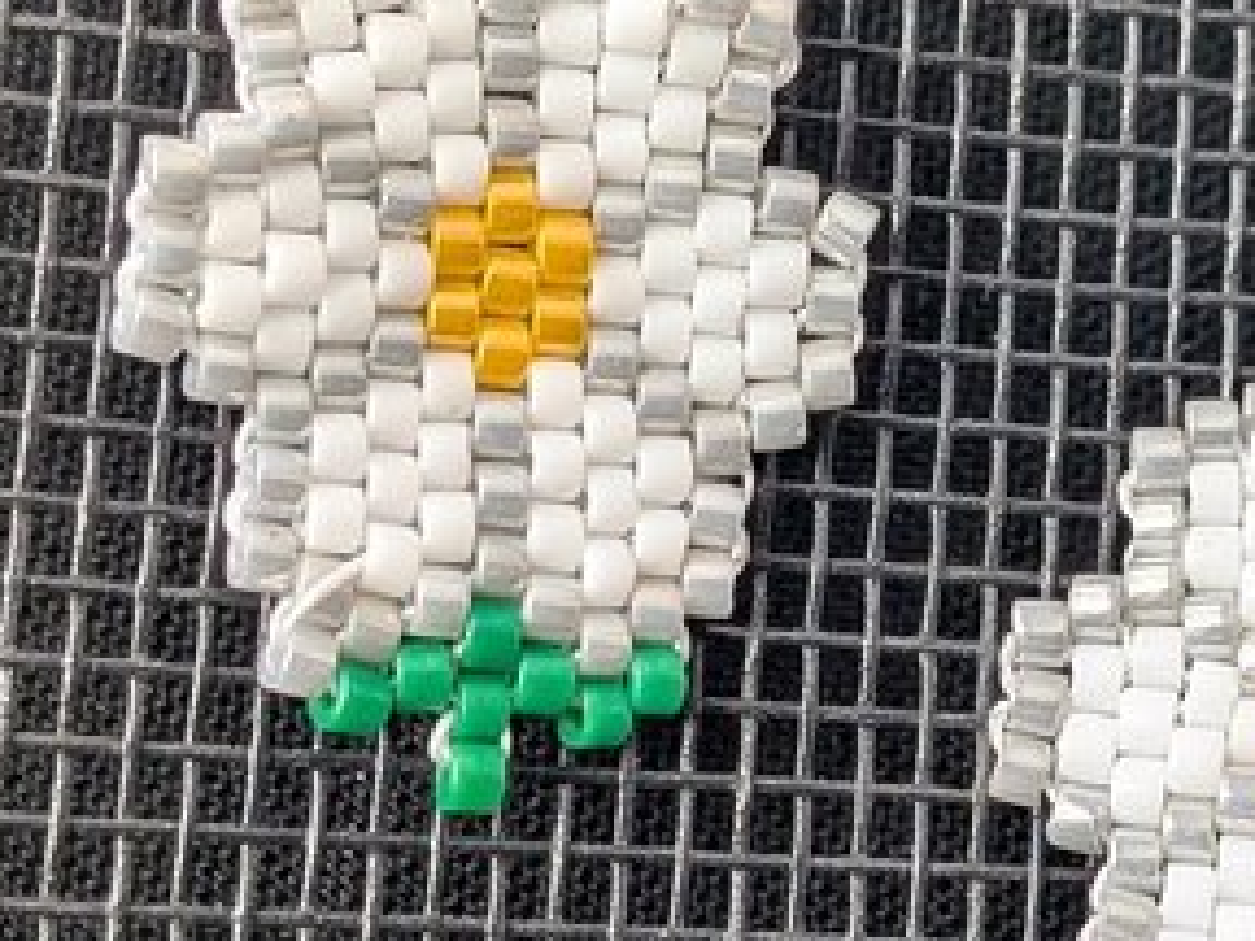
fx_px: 3625
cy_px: 462
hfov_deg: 19.6
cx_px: 854
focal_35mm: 100
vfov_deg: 14.8
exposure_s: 1/100
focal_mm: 4.53
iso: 56
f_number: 1.7
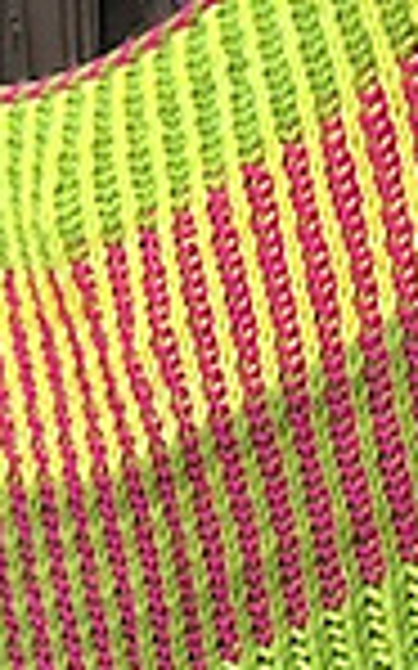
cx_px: 265
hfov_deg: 5.0
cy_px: 1295
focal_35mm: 260
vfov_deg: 7.8
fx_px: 4744
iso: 20
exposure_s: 1/158
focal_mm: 6.6
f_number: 2.8
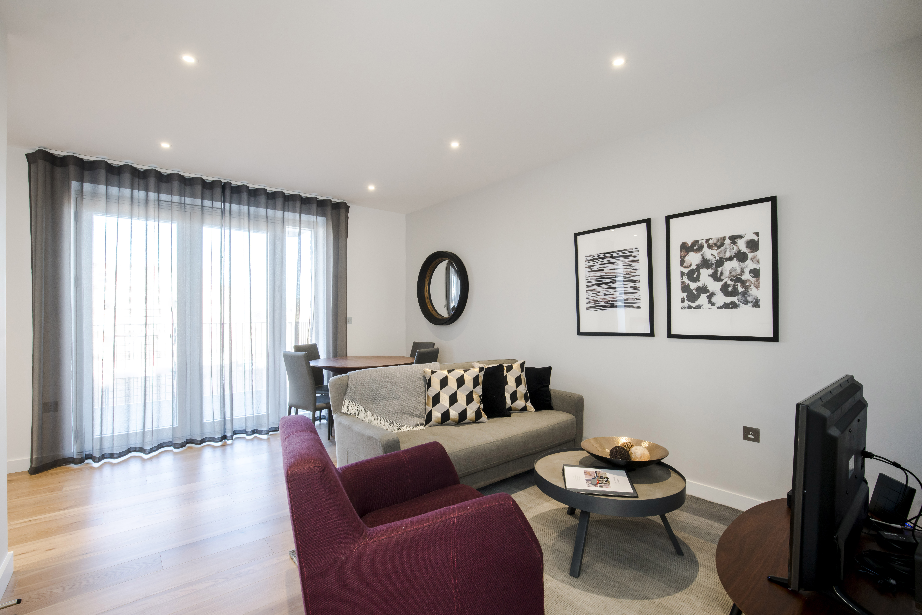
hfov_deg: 96.7
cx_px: 461
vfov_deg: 73.8
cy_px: 308
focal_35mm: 16
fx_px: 410
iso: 500
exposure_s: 1/8
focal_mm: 16
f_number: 11
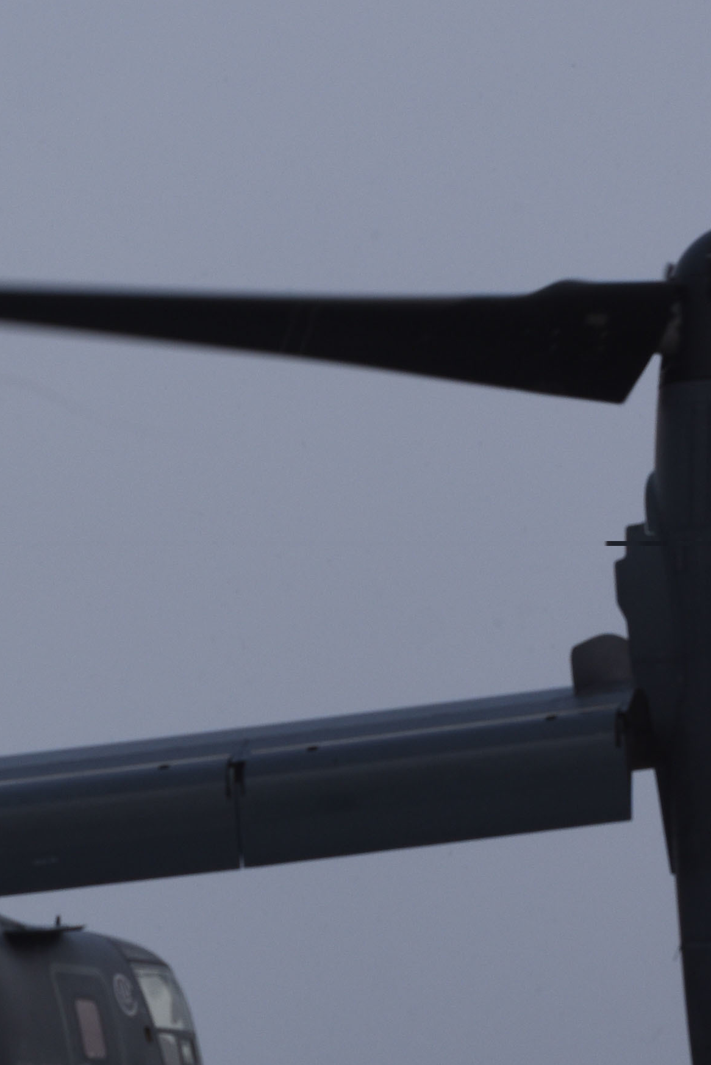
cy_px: 766
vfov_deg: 4.4
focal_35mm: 472
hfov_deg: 2.9
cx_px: -368
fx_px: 13965
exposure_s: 1/400
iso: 250
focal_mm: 112
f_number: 10
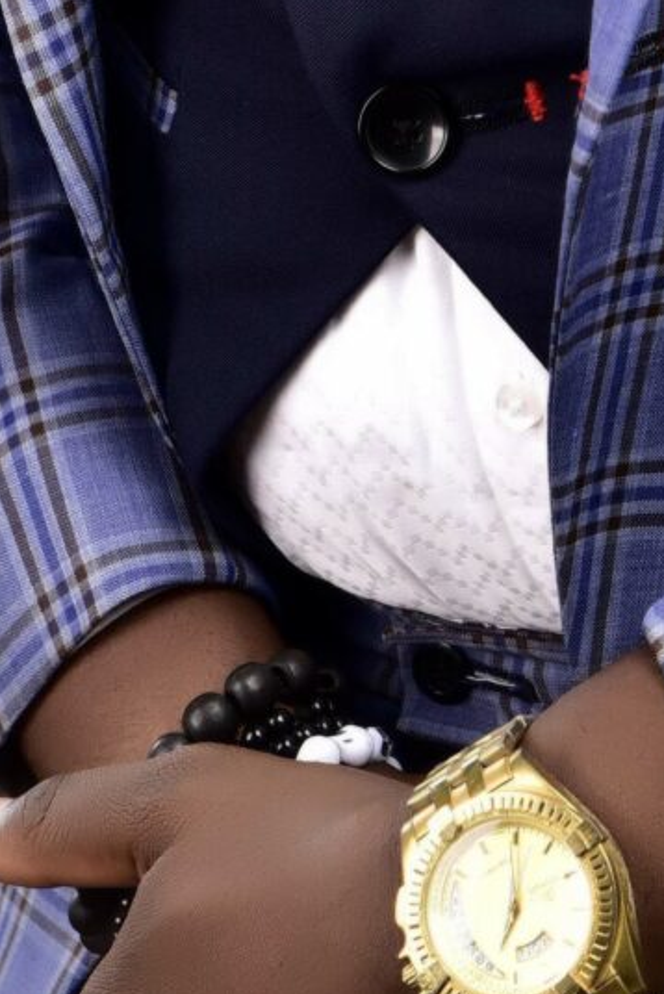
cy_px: -760
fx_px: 7653
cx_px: 900
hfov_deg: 4.9
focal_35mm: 277
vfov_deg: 7.2
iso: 200
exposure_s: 1/100
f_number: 5.6
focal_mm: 58
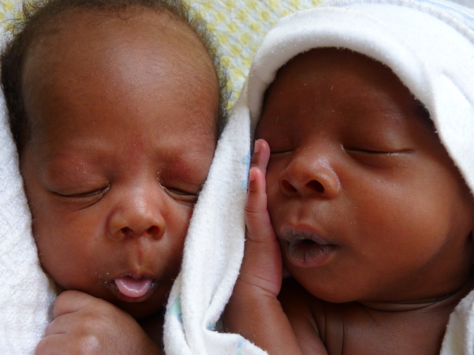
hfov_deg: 39.7
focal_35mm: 48
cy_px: 178
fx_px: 657
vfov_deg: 30.3
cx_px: 237
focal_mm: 8.5
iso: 125
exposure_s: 1/30
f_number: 3.2
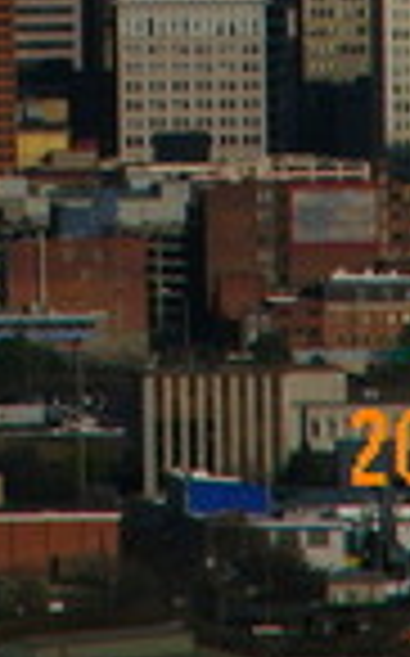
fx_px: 19651
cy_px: -160
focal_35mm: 1097
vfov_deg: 1.9
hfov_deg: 1.2
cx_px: -126
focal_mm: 53.9
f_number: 10.8
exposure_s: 1/500
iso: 80
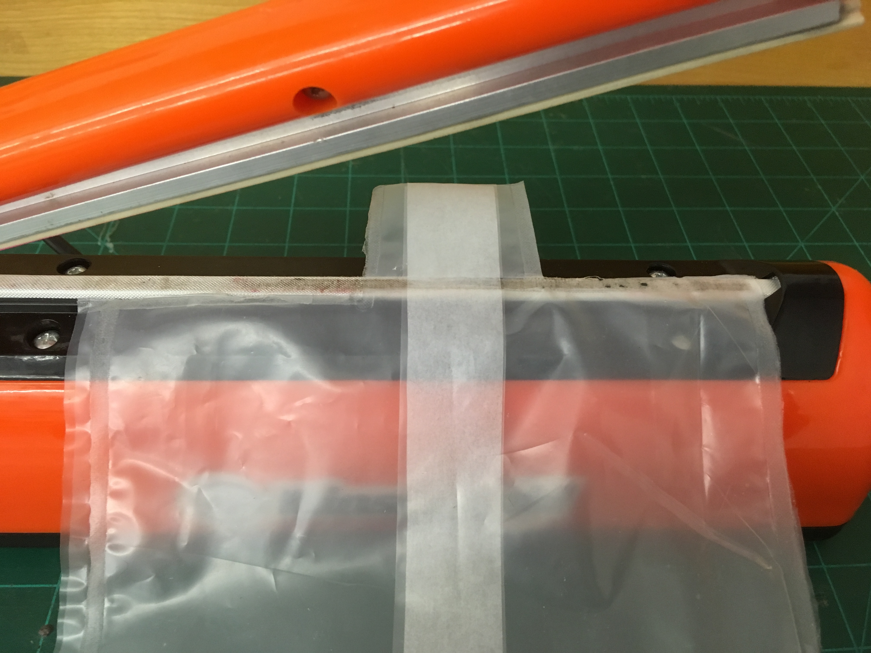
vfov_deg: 48.2
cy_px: 326
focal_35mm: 29
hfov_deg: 61.7
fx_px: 730
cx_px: 436
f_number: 2.2
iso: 160
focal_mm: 4.15
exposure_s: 1/30
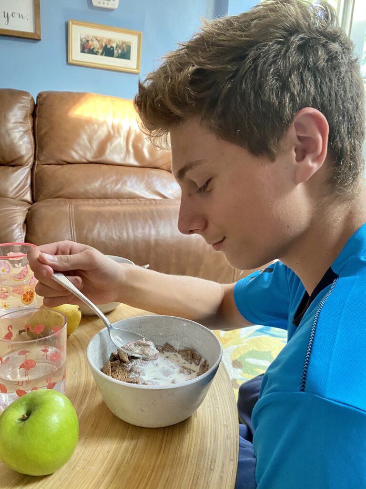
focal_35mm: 26
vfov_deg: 67.3
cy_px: 244
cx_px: 183
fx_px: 367
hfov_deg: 53.1
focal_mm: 4.25
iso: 640
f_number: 1.8
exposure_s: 1/40
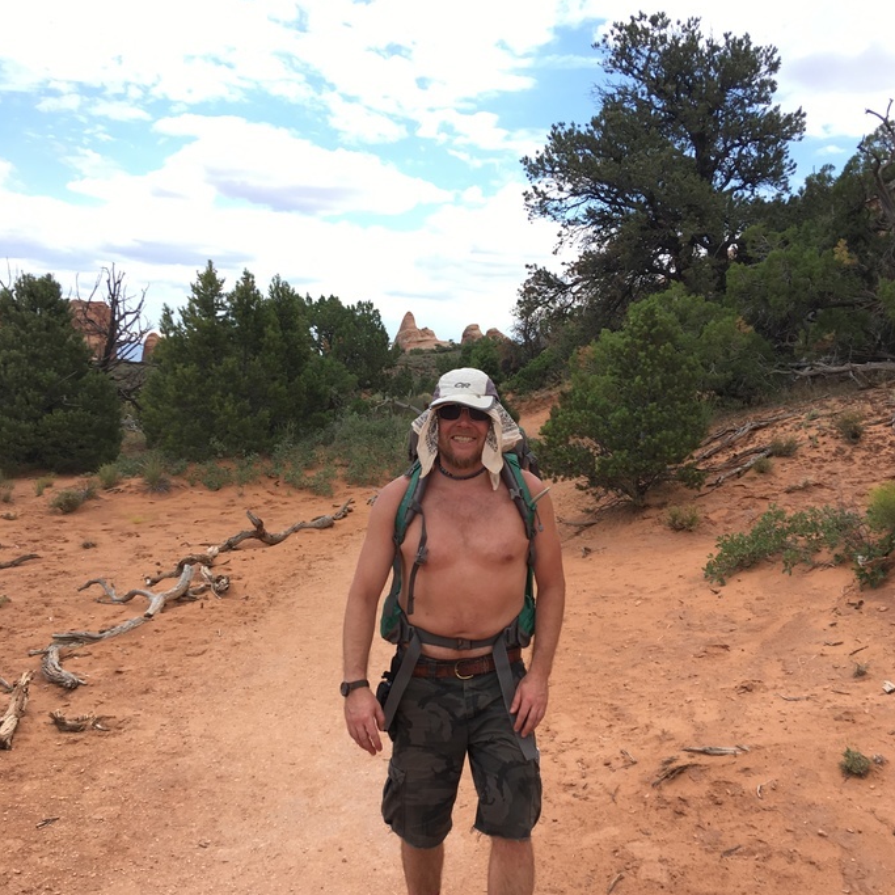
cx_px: 453
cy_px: 504
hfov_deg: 47.2
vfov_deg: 47.1
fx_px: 1024
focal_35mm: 35
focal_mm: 4.15
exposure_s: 1/463
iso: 25
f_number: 2.2
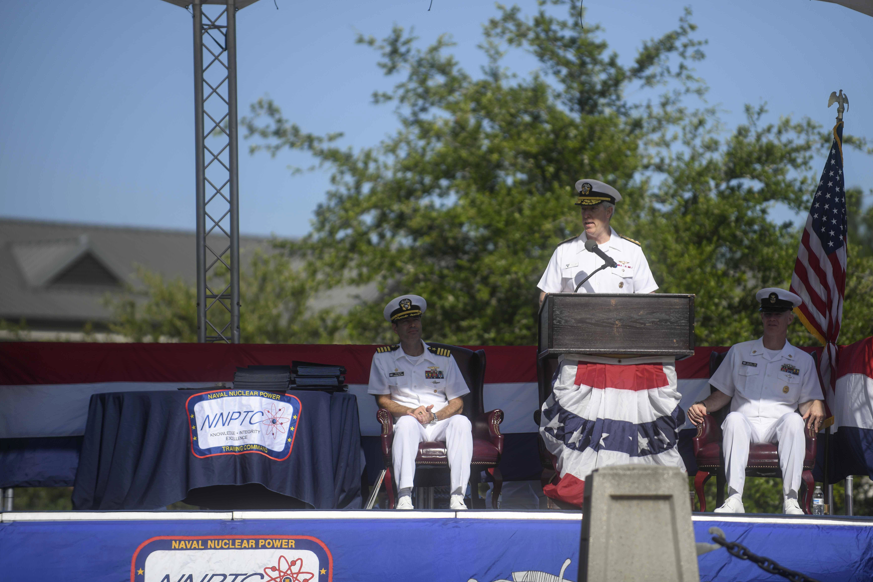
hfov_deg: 8.7
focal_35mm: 237
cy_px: 255
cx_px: 498
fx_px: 5747
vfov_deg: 5.8
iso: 80
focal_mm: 200
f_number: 2.8
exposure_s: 1/2000
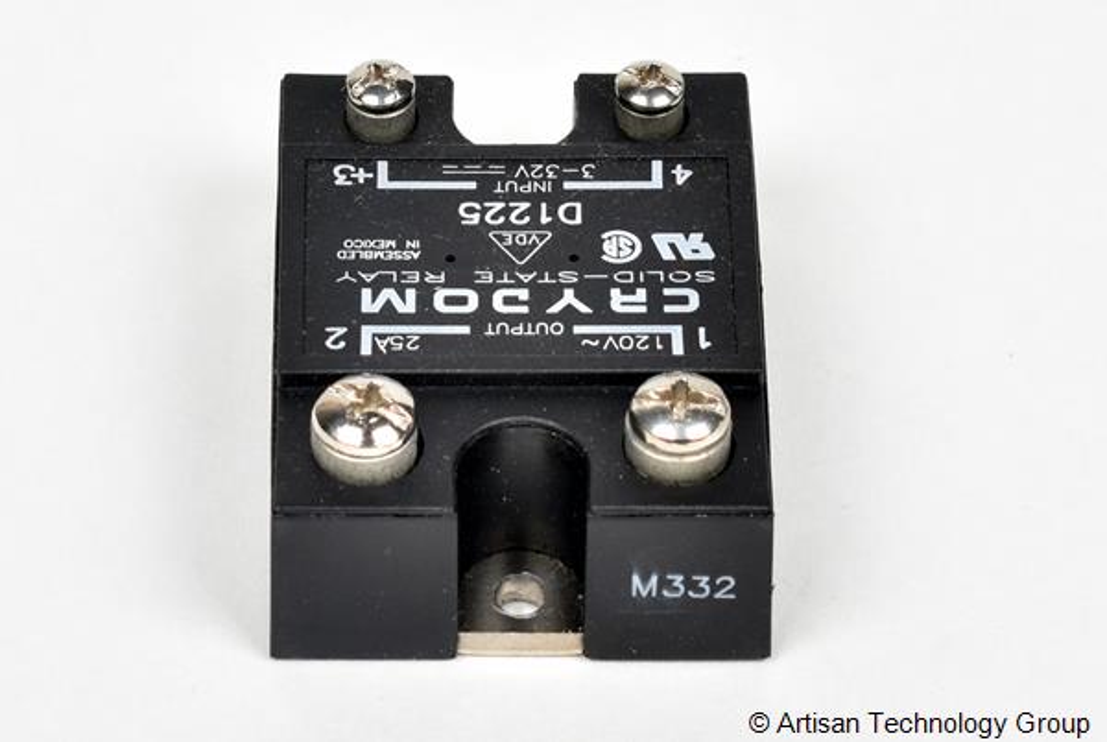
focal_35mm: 75
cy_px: 371
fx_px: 2310
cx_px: 554
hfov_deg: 27.0
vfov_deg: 18.2
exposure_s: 1/200
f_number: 10
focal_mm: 50
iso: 100
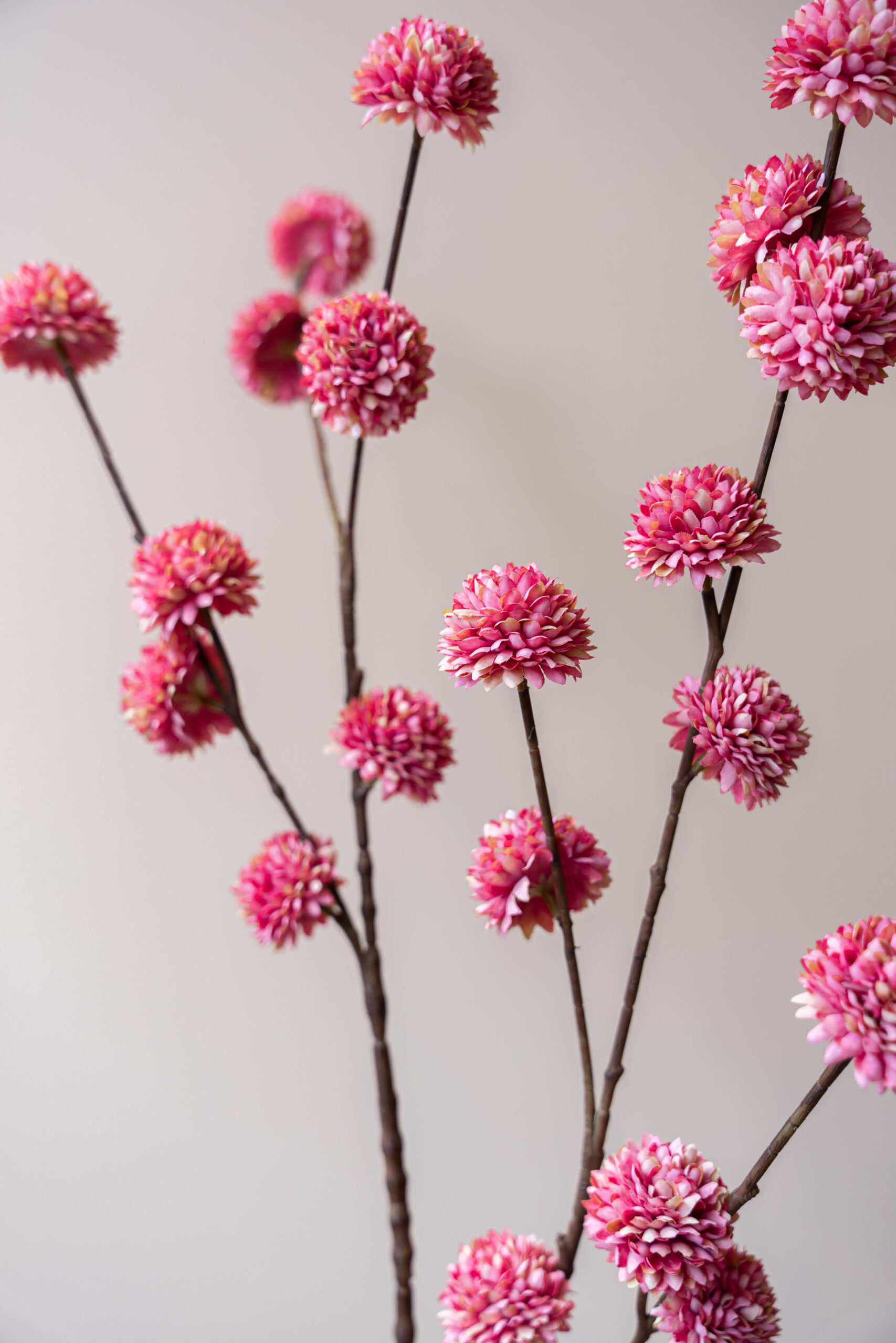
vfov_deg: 47.0
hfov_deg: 32.3
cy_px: 672
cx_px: 448
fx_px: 1545
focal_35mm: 41
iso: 125
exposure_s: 1/60
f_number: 4
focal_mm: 41.4
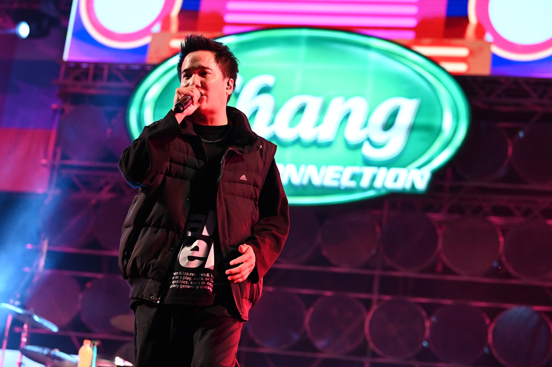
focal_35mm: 100
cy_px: 184
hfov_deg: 20.4
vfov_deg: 13.7
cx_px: 276
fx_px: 1532
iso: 8000
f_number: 4
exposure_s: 1/640
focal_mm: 100
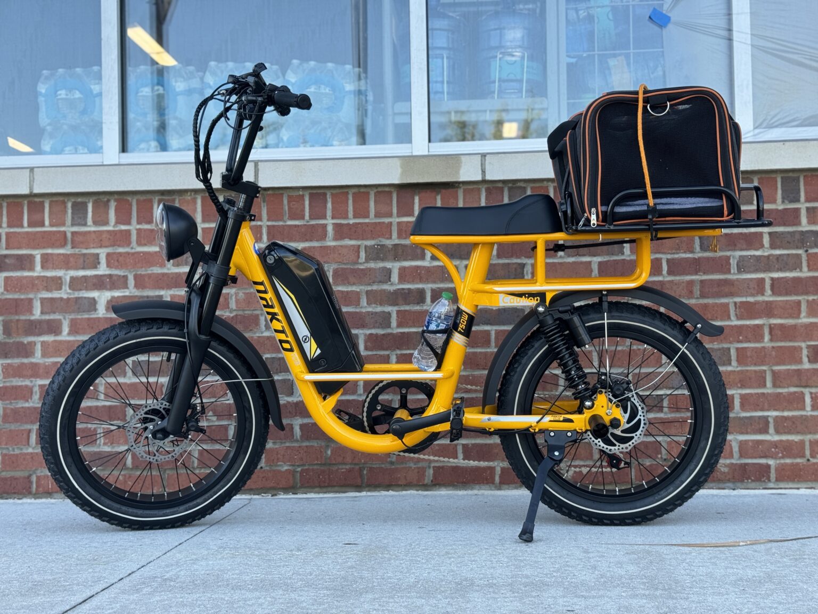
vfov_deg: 30.3
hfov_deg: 39.7
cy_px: 307
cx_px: 409
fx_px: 1134
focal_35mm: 48
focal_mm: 6.86
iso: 64
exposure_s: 1/379
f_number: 1.78
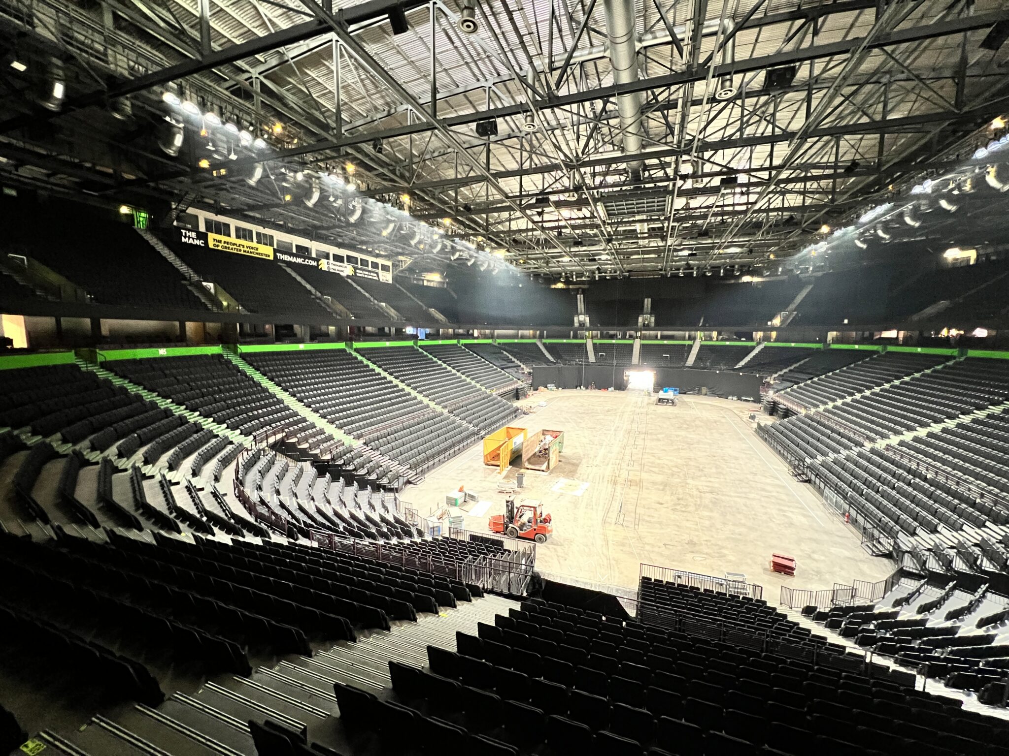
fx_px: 379
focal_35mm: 13
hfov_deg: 106.2
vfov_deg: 89.9
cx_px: 504
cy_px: 378
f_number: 1.8
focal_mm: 1.57
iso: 1250
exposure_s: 1/25
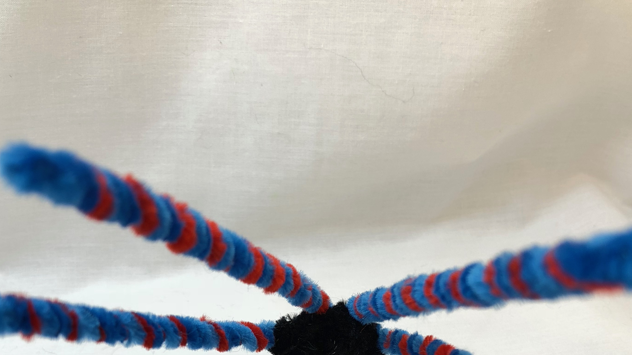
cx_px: 307
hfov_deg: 45.5
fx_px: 754
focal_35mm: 45
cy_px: 399
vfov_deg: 24.6
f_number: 1.8
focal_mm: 4
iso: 32
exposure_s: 1/50
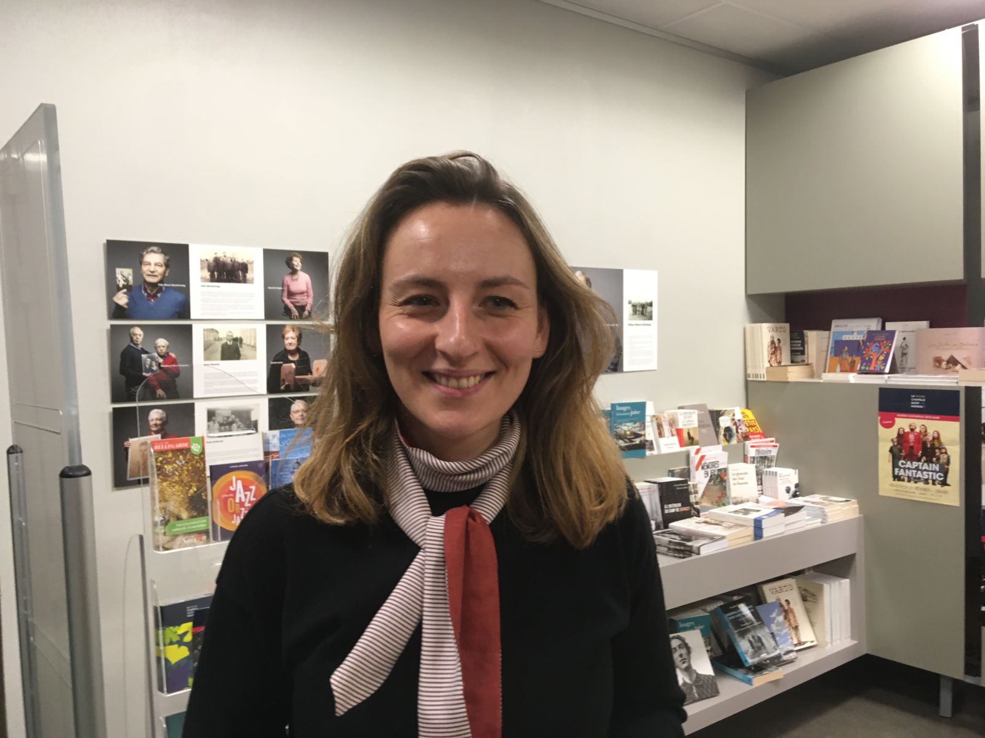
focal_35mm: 29
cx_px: 492
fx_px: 825
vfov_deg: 48.2
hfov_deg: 61.7
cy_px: 369
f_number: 2.2
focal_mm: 4.15
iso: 125
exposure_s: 1/33
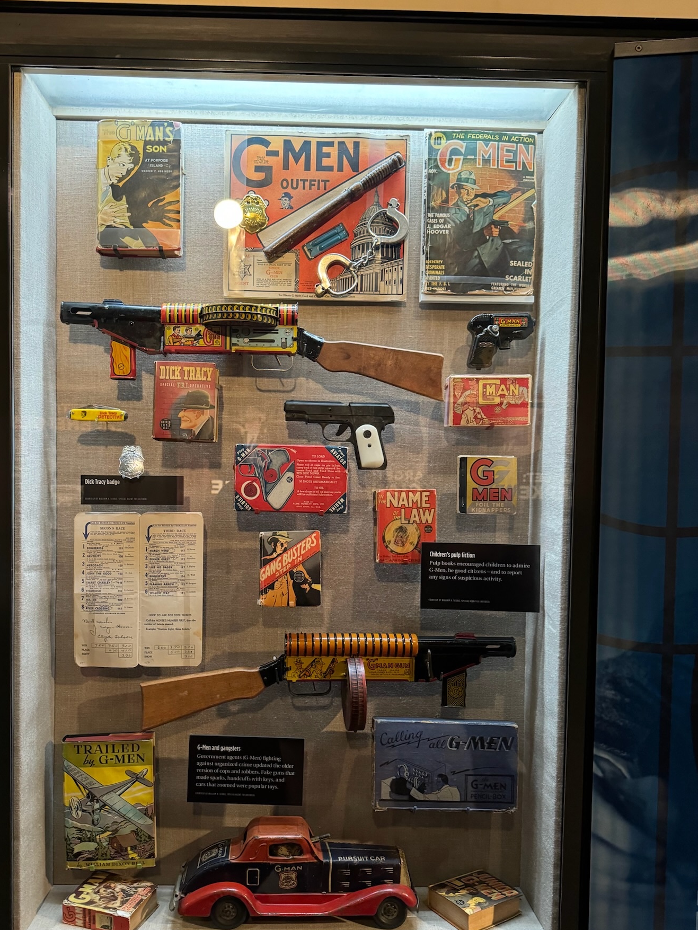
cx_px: 295
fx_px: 753
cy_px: 509
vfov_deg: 63.3
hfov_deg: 49.6
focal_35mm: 28
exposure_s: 1/40
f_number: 1.78
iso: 640
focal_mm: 6.76
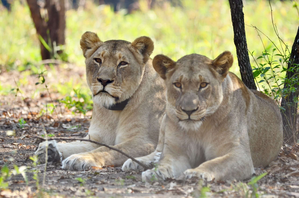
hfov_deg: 3.4
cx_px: 150
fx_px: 4973
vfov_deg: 2.3
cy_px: 99
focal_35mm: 600
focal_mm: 400
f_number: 6.3
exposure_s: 1/320
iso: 400
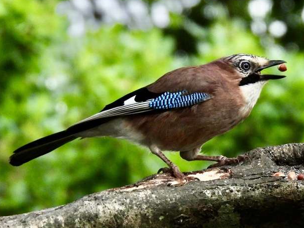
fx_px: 9966
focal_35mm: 1135
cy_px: 130
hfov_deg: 1.7
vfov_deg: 1.3
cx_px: 181
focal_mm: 125
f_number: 5.6
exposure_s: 1/500
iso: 400
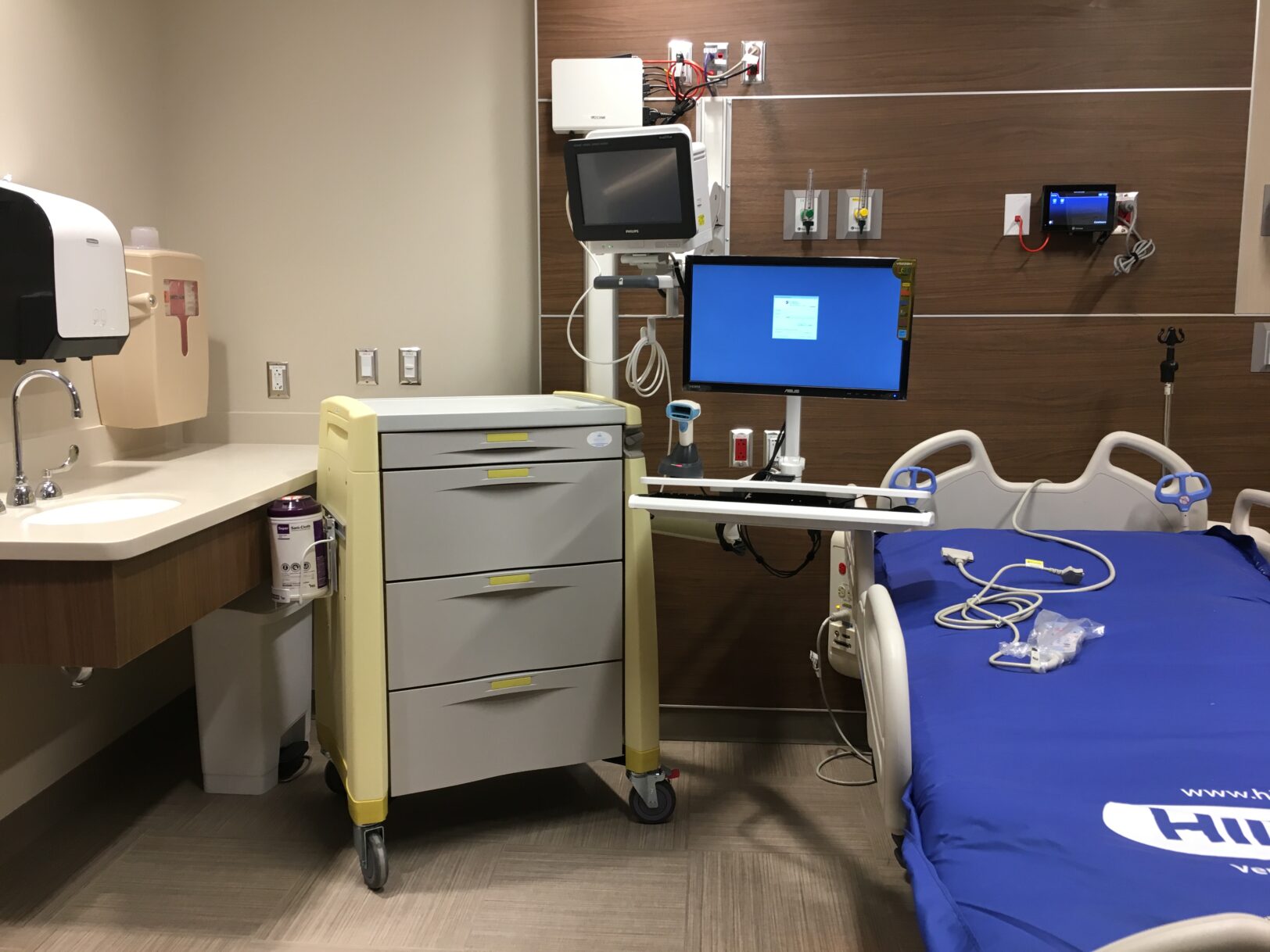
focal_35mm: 29
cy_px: 476
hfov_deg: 61.7
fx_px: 1064
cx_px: 635
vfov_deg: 48.2
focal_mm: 4.15
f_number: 2.2
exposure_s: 1/30
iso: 50
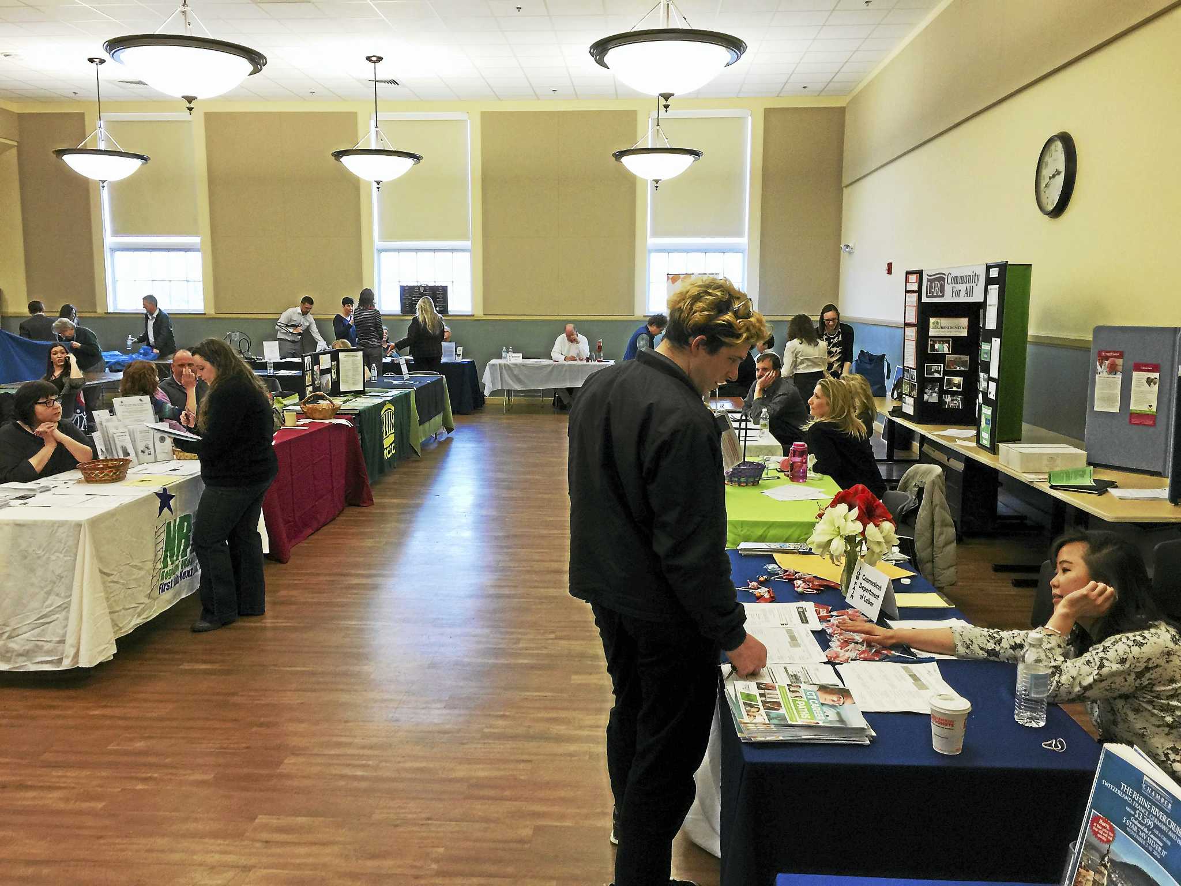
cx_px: 590
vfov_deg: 48.2
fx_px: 989
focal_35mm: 29
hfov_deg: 61.7
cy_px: 443
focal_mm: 4.15
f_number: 2.2
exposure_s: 1/30
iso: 40
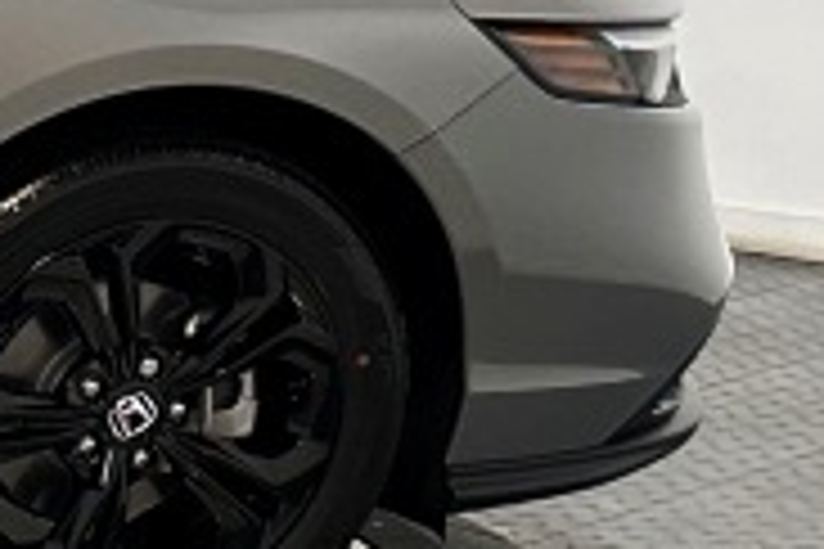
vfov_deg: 9.7
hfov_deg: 11.5
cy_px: 549
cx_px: -1292
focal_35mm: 140
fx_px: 3204
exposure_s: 1/60
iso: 320
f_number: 1.78
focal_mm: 6.86
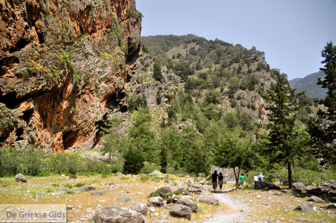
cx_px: 168
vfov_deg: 47.8
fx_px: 252
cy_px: 112
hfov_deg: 67.4
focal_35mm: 27
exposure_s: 1/1600
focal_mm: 18
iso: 200
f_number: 3.5
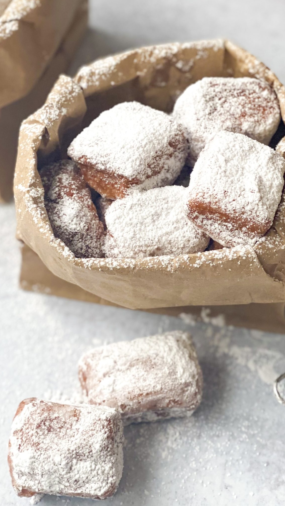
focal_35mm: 57
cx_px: 169
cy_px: 252
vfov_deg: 36.6
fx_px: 766
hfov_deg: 21.1
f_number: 2
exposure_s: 1/110
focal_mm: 6
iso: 64
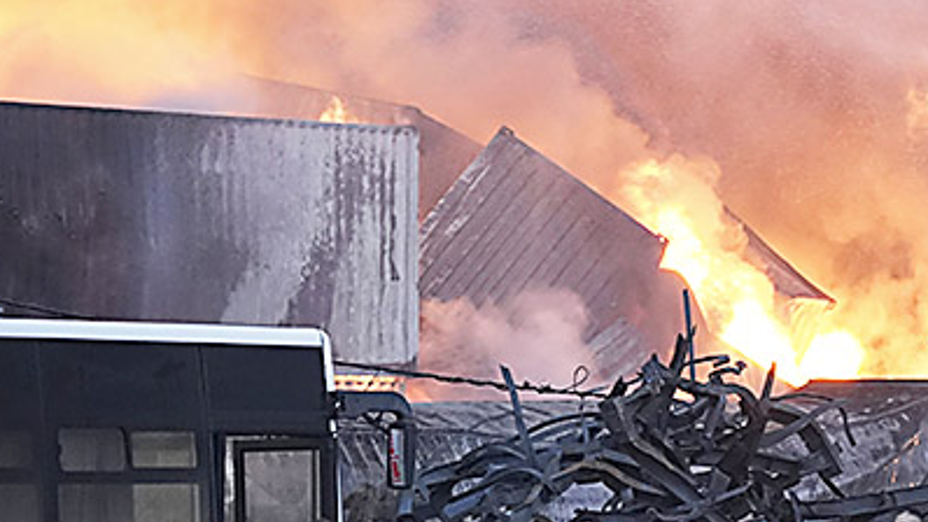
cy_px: 86
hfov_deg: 5.5
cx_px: 944
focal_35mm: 390
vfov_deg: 3.1
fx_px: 9598
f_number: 3.2
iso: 3200
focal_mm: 148
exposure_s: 1/160
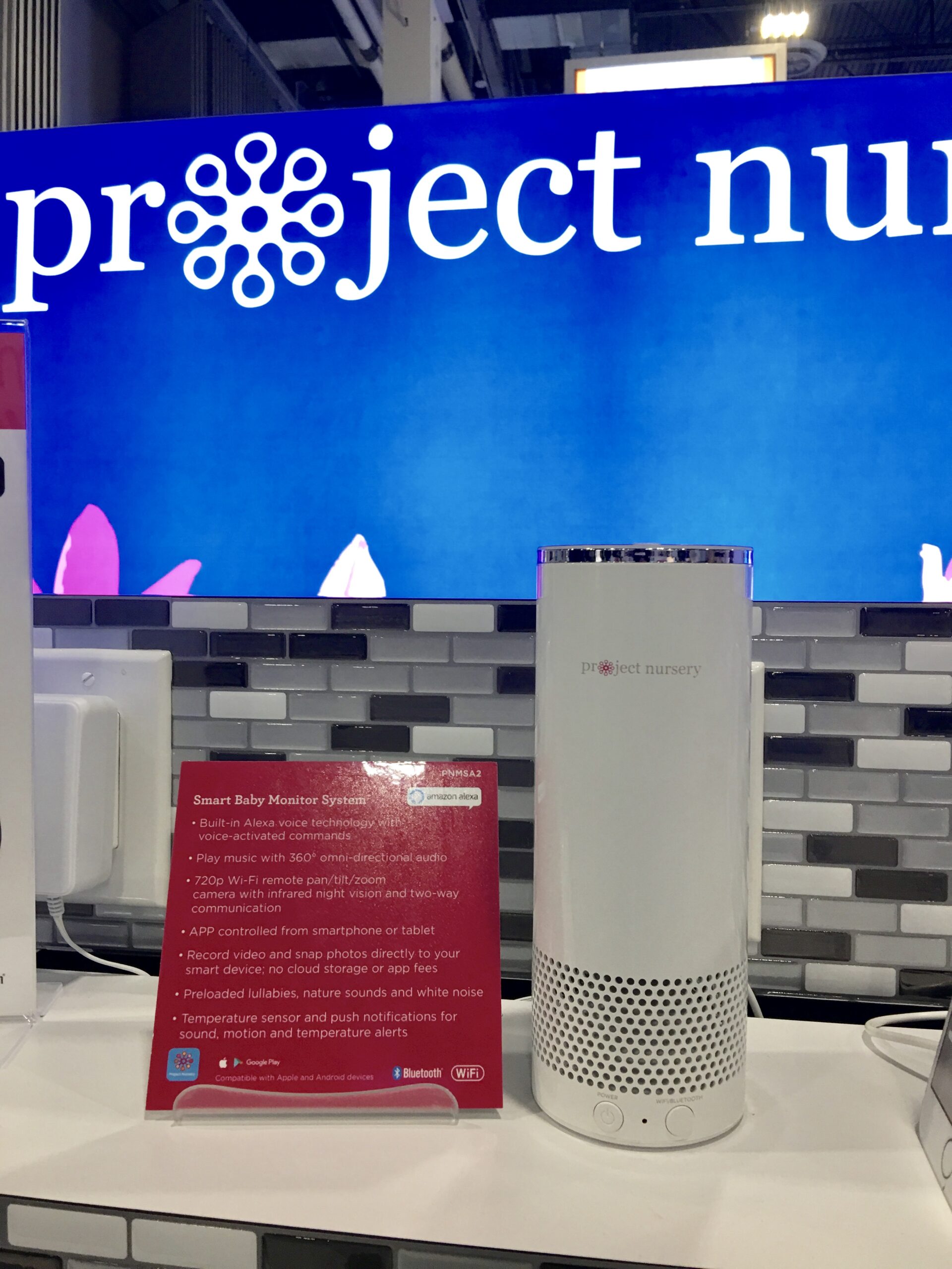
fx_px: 1063
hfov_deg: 48.2
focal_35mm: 29
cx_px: 476
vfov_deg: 61.7
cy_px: 634
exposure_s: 1/15
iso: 32
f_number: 2.2
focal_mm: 4.15
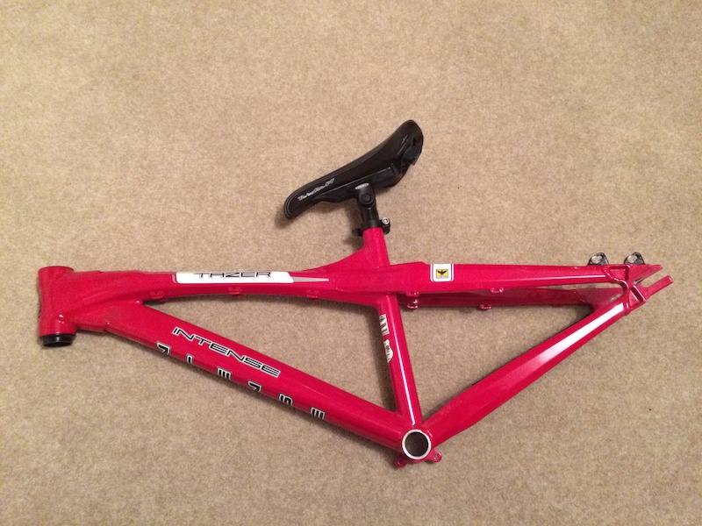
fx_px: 588
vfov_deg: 48.2
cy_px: 263
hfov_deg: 61.7
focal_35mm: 29
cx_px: 351
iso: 500
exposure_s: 1/17
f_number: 2.2
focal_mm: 4.15
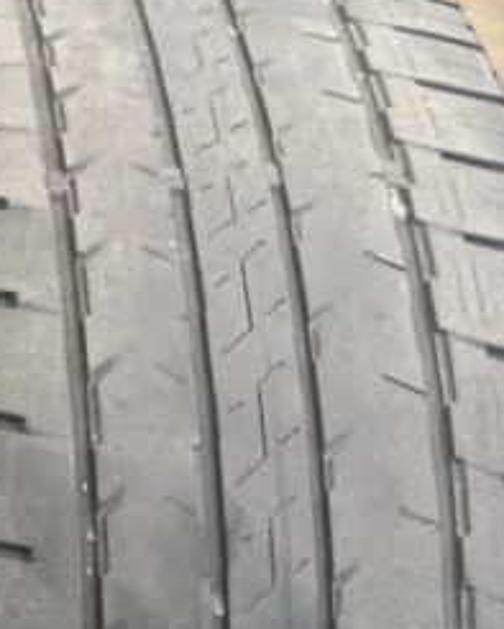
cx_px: -230
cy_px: 499
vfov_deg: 27.0
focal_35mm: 69
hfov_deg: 19.6
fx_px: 1286
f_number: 2.2
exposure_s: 1/120
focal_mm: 4.15
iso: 25
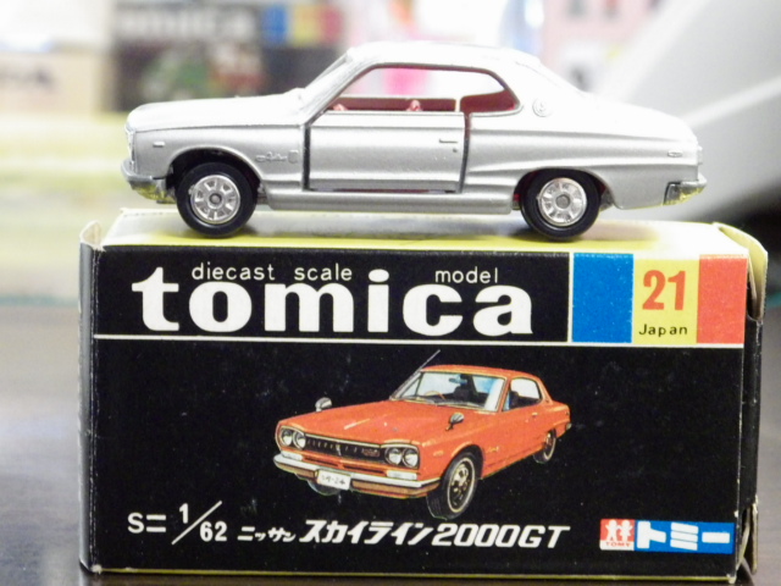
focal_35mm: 119
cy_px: 293
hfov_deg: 16.6
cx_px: 390
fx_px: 2685
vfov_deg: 12.5
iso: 1600
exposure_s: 1/25
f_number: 4.8
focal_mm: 21.3
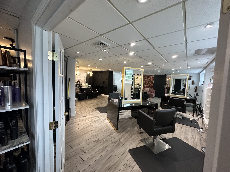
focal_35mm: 14
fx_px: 93
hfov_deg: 102.1
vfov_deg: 85.7
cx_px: 115
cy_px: 86
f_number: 2.2
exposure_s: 1/120
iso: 320
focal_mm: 2.22
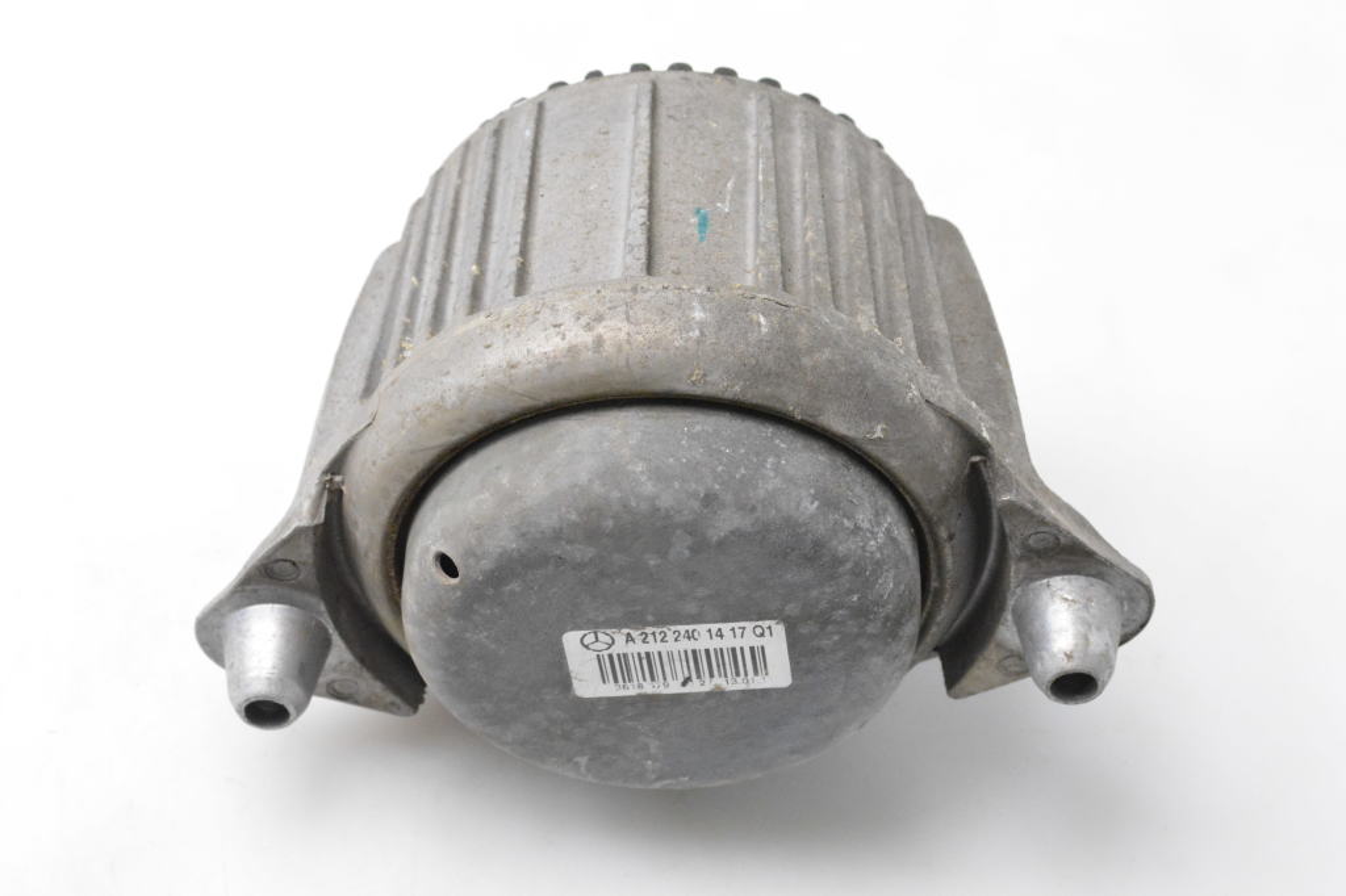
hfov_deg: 26.0
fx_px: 2915
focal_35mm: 78
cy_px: 448
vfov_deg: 17.5
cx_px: 673
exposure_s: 1/320
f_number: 9
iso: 6400
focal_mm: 52
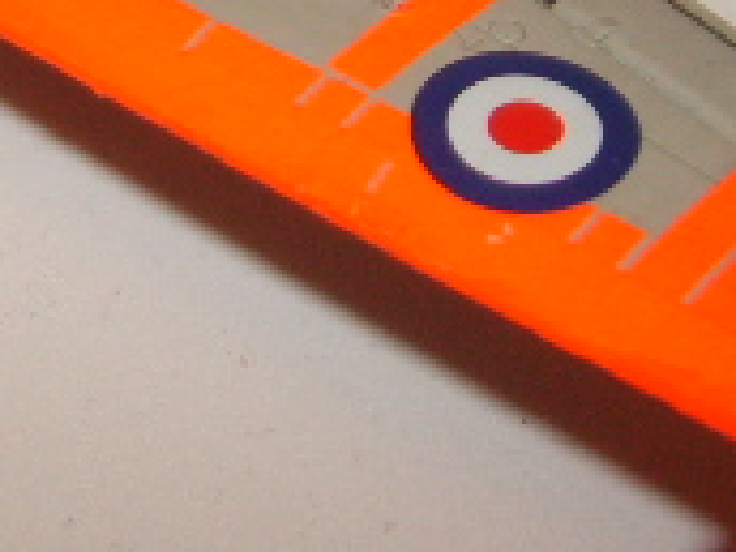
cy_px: -257
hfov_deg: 14.9
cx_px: -34
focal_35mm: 130
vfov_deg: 11.0
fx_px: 2764
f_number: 2.8
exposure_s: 1/45
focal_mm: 5.8
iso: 100
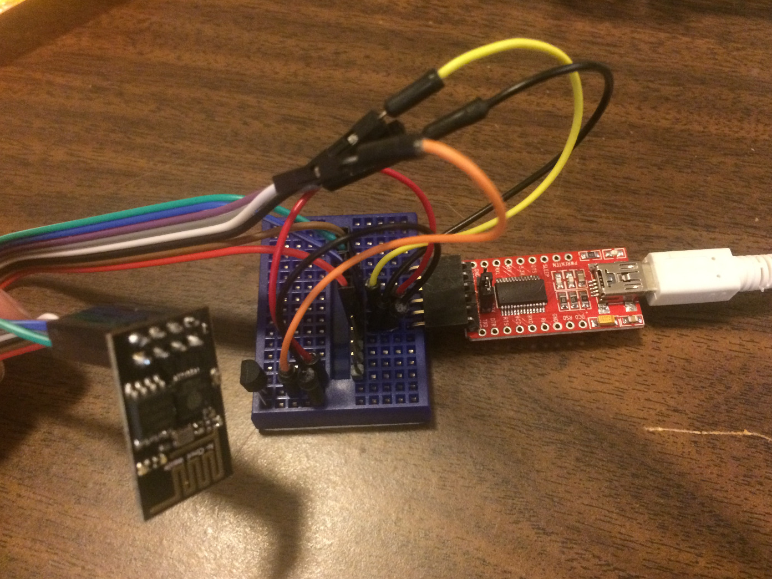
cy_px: 297
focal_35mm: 30
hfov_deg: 60.0
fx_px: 669
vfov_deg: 46.8
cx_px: 392
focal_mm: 4.15
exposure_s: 1/15
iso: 320
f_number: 2.2
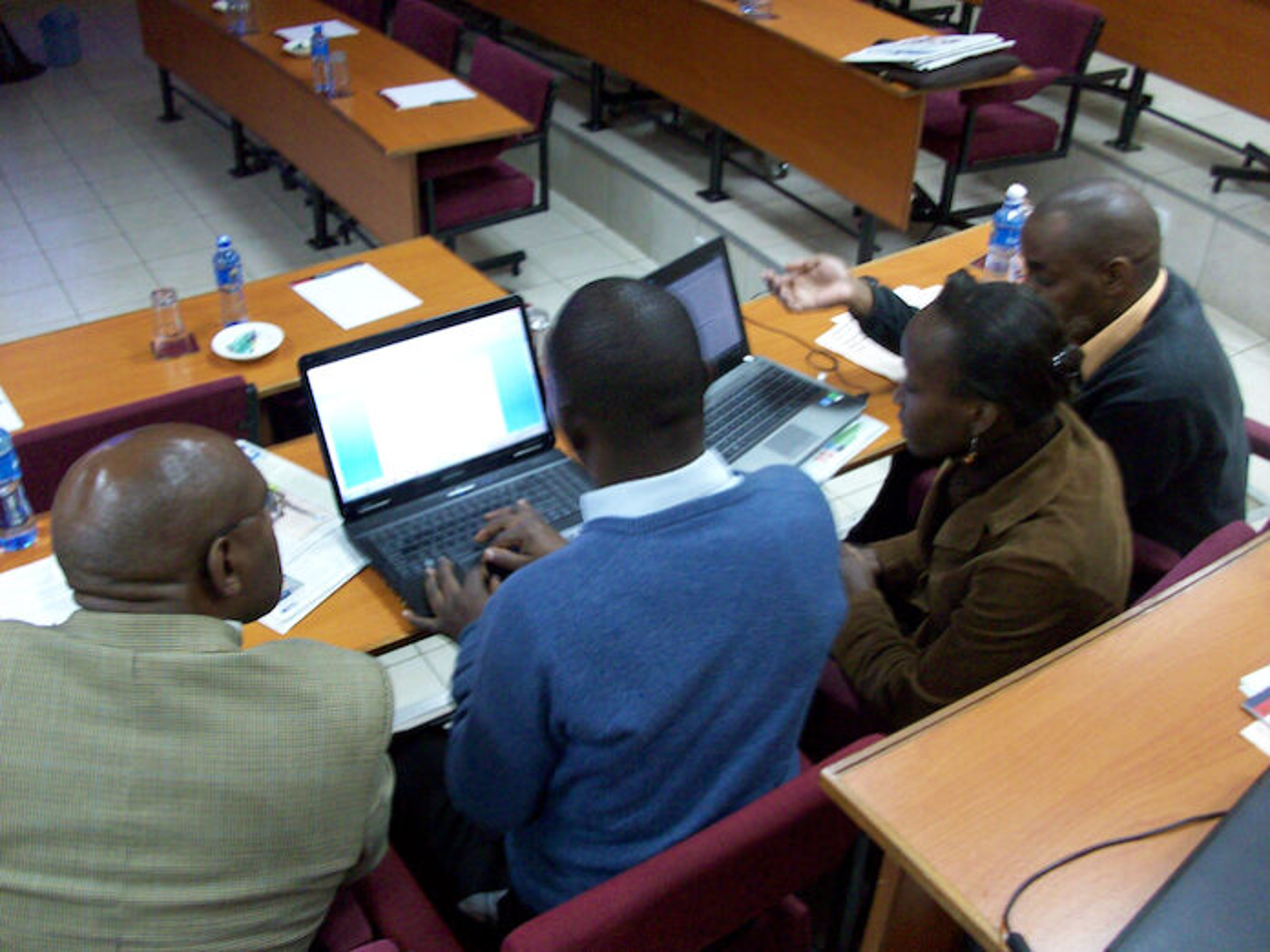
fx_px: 1247
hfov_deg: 54.0
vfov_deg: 41.8
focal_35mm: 34
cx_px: 635
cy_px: 476
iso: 198
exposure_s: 1/8
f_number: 2.8
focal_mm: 5.7
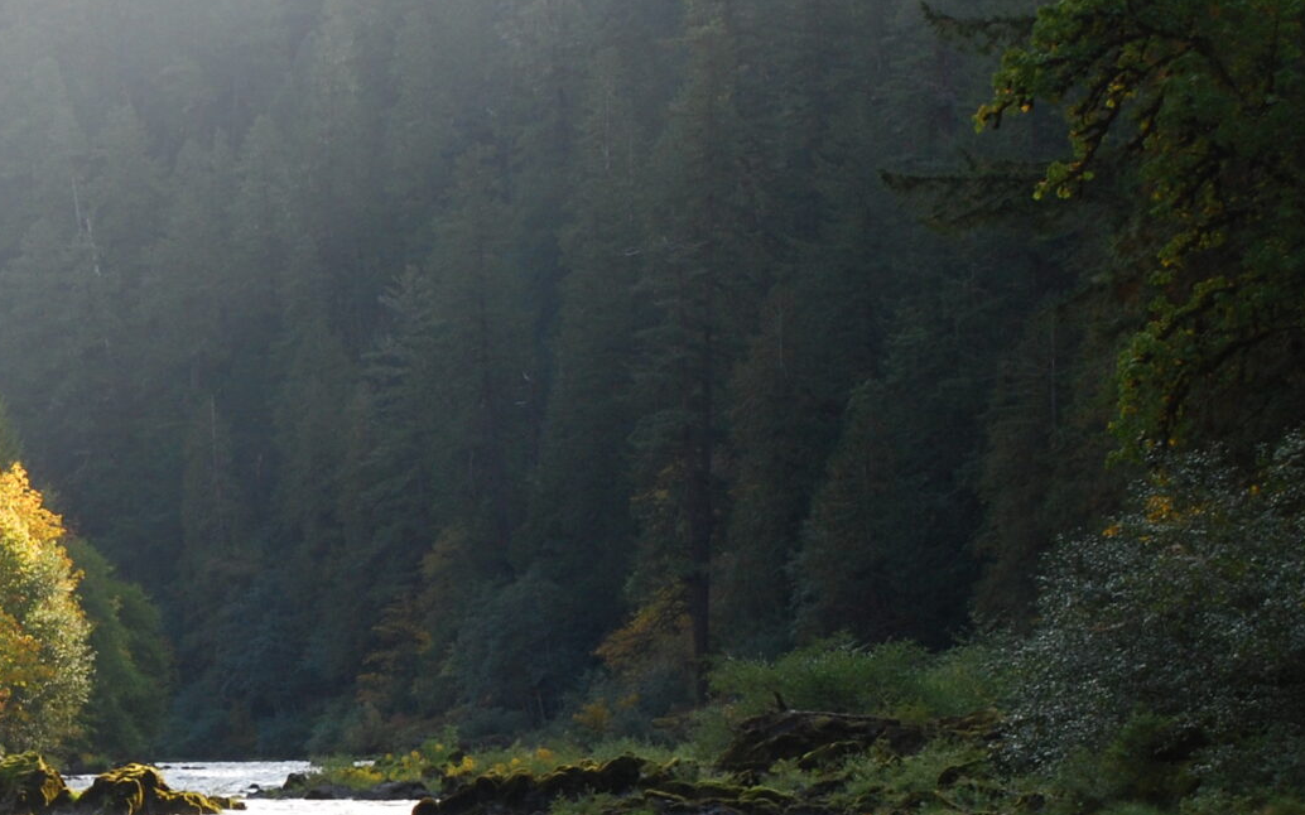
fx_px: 6472
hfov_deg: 11.4
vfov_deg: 7.2
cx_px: -73
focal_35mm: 182
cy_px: 582
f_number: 9
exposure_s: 1/100
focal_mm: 48
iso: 200
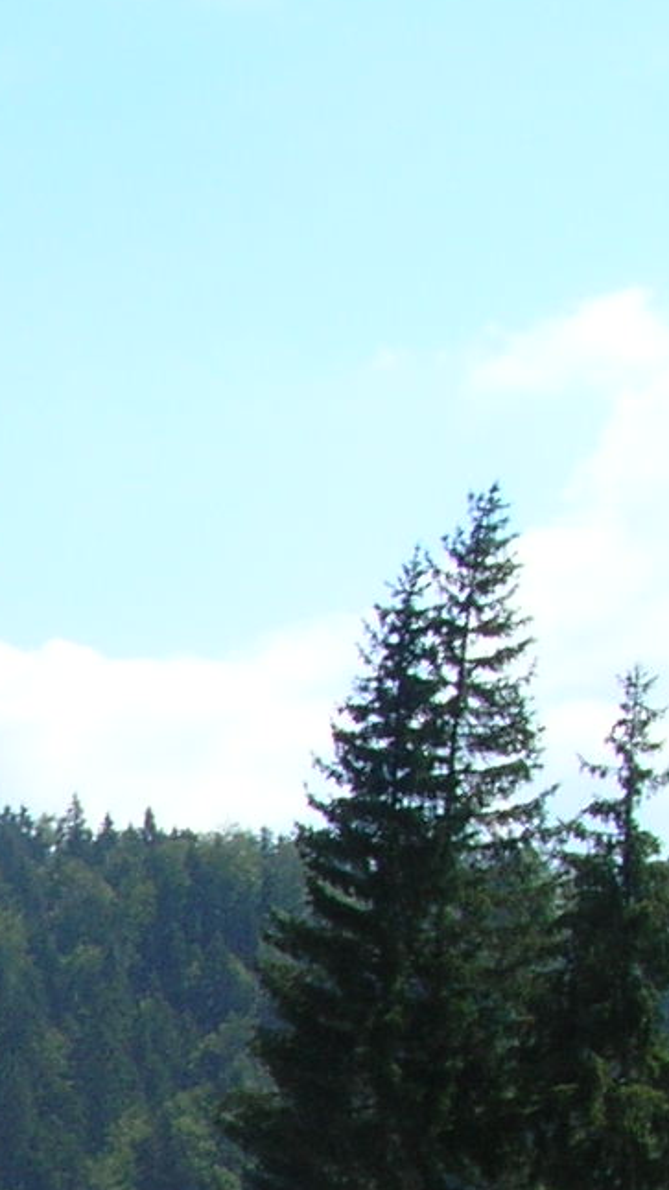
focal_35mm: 135
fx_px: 4261
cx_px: -837
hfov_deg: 8.4
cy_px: 1534
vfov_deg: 15.2
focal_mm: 5.8
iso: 50
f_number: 5.6
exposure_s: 1/230
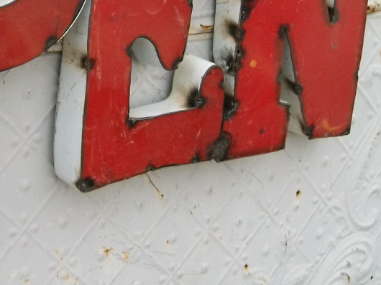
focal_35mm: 87
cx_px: 35
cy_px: -14
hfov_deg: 22.0
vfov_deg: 16.5
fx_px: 957
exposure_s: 1/125
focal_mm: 6
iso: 80
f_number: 2.7
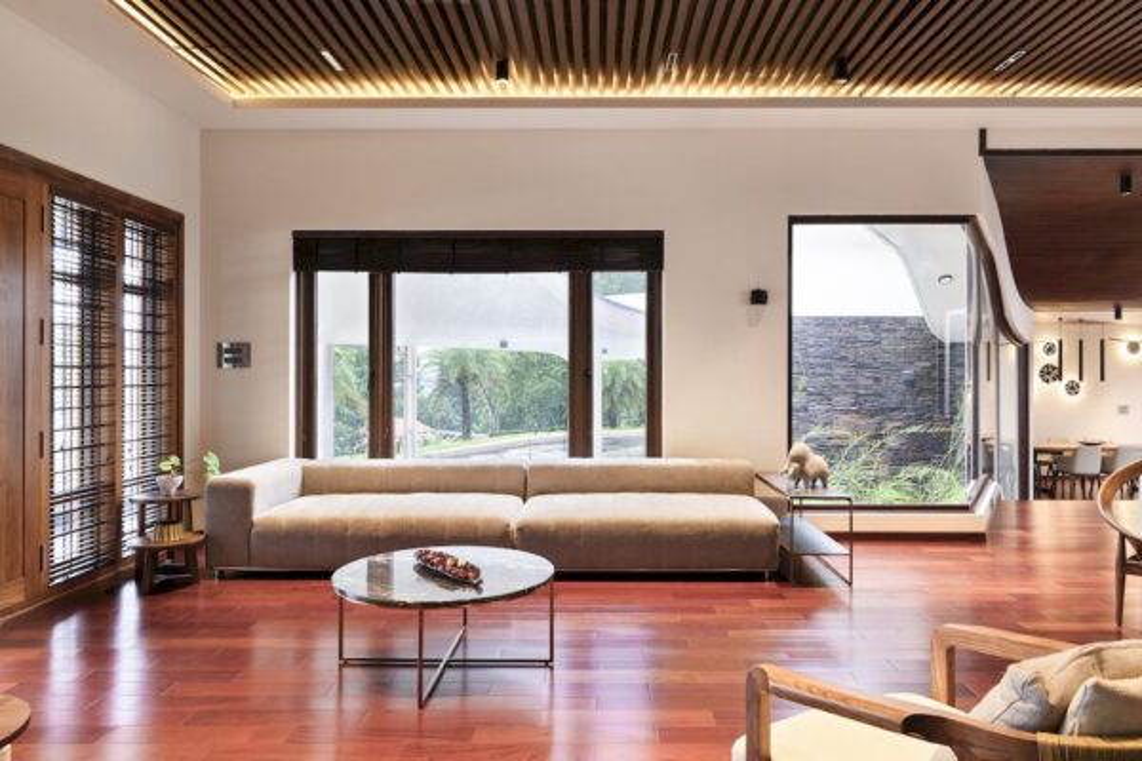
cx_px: 571
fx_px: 761
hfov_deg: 73.7
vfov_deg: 53.1
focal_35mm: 24
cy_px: 380
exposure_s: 4
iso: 100
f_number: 11
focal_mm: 24
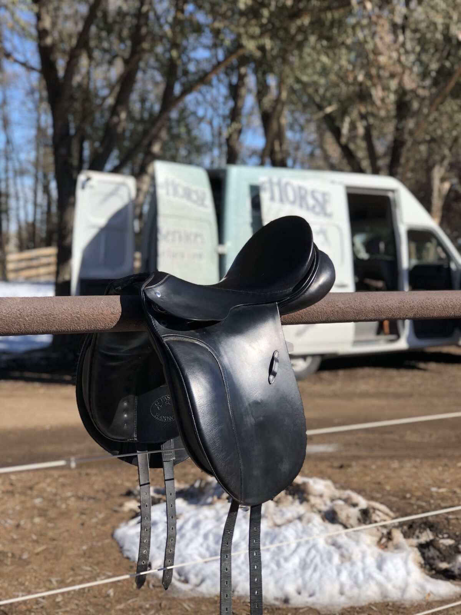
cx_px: 230
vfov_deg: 33.8
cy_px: 308
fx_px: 1012
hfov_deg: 25.7
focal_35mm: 57
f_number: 2.8
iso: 20
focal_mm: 6.6
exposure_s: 1/838
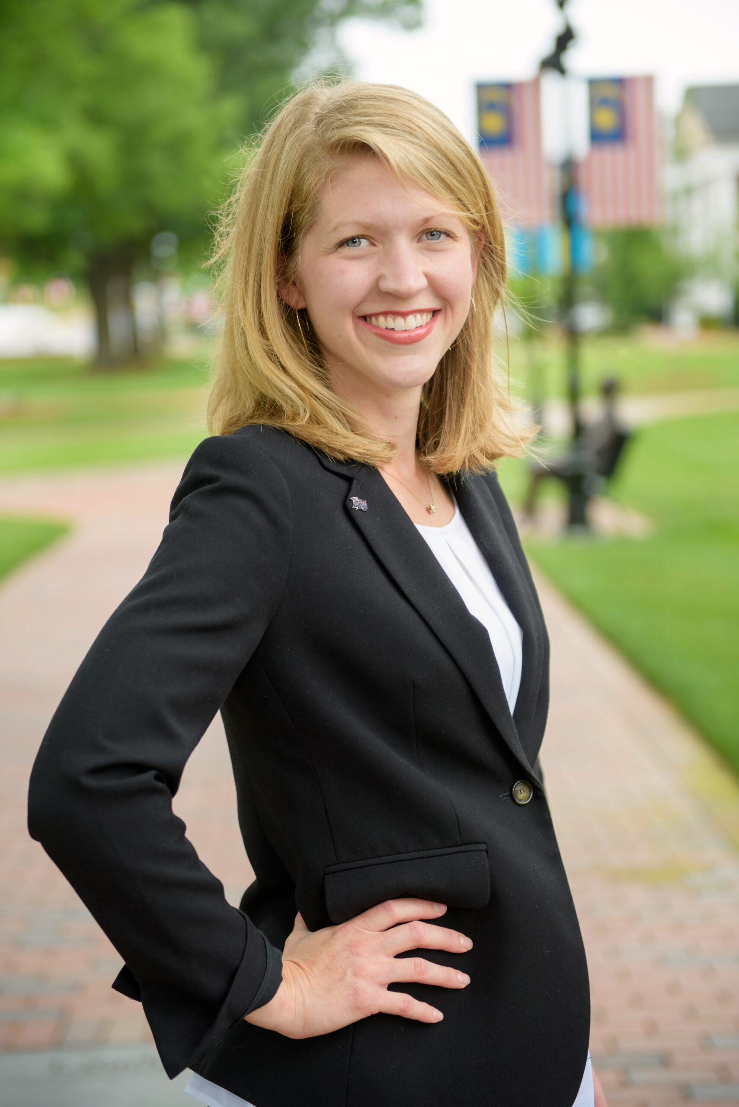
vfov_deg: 28.8
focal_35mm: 70
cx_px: 370
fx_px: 2153
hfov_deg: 19.5
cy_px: 554
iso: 80
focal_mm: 70
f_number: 2.8
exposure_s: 1/200
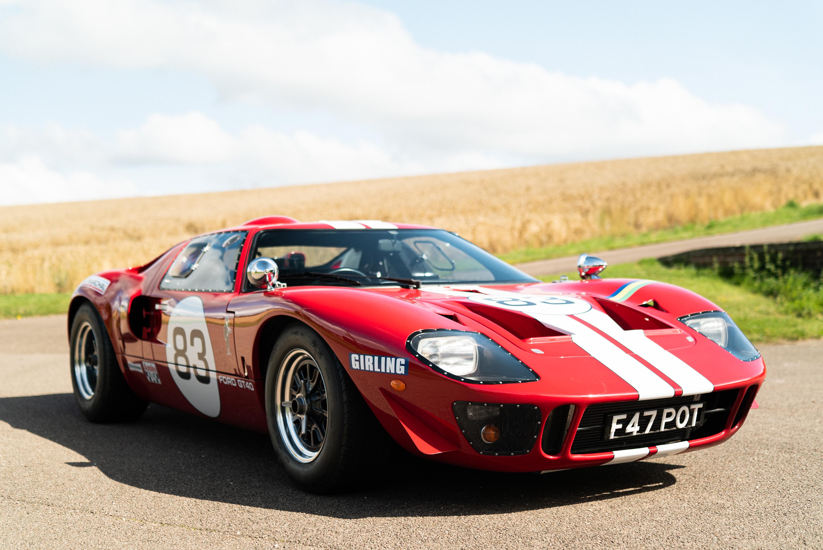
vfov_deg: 27.0
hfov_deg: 39.6
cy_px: 275
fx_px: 1144
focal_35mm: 50
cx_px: 412
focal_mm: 50
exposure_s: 1/1600
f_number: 2.8
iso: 250
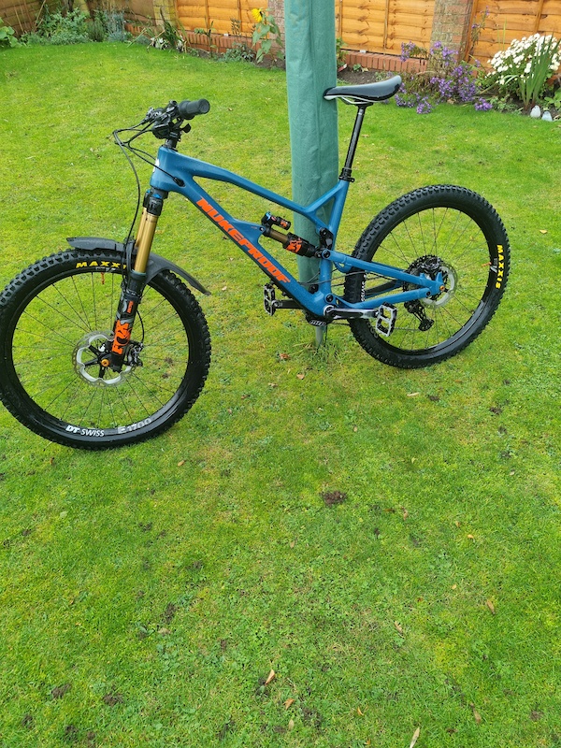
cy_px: 374
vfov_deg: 67.3
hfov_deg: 53.1
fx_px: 562
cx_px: 280
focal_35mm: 26
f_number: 1.8
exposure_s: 1/313
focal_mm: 5.4
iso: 50
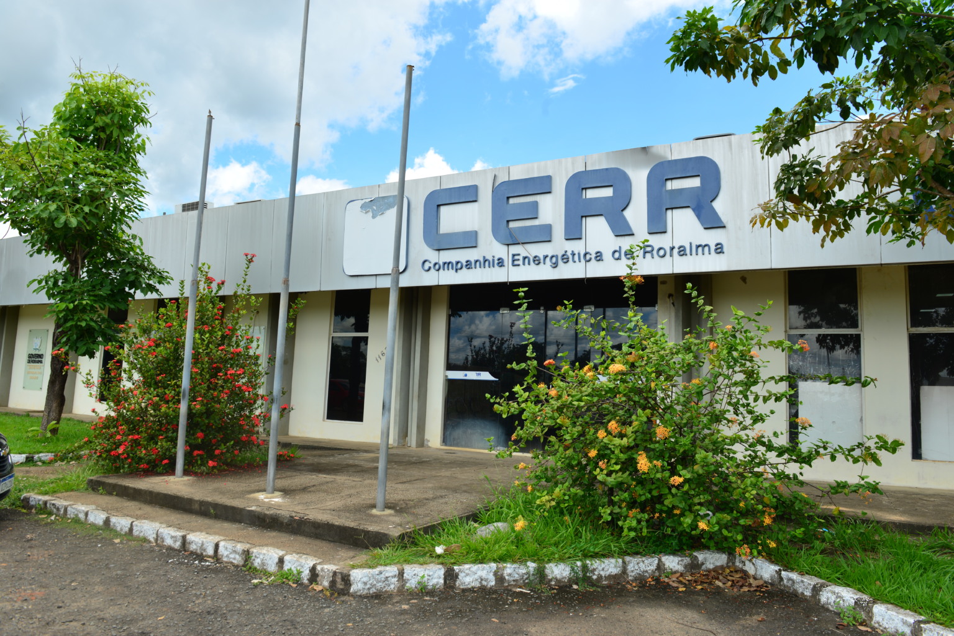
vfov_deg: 53.2
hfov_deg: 73.7
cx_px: 477
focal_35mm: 24
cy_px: 318
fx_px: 636
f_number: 9
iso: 125
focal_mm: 24
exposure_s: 1/125
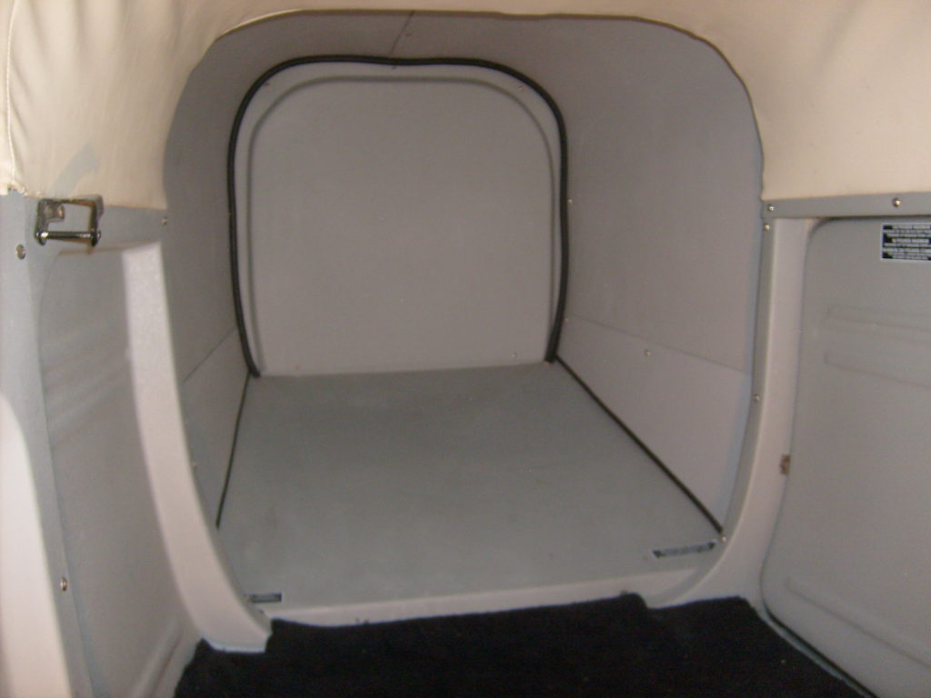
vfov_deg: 40.7
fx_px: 941
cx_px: 466
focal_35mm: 35
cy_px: 349
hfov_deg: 52.6
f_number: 2.8
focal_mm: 5.8
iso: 100
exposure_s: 1/45
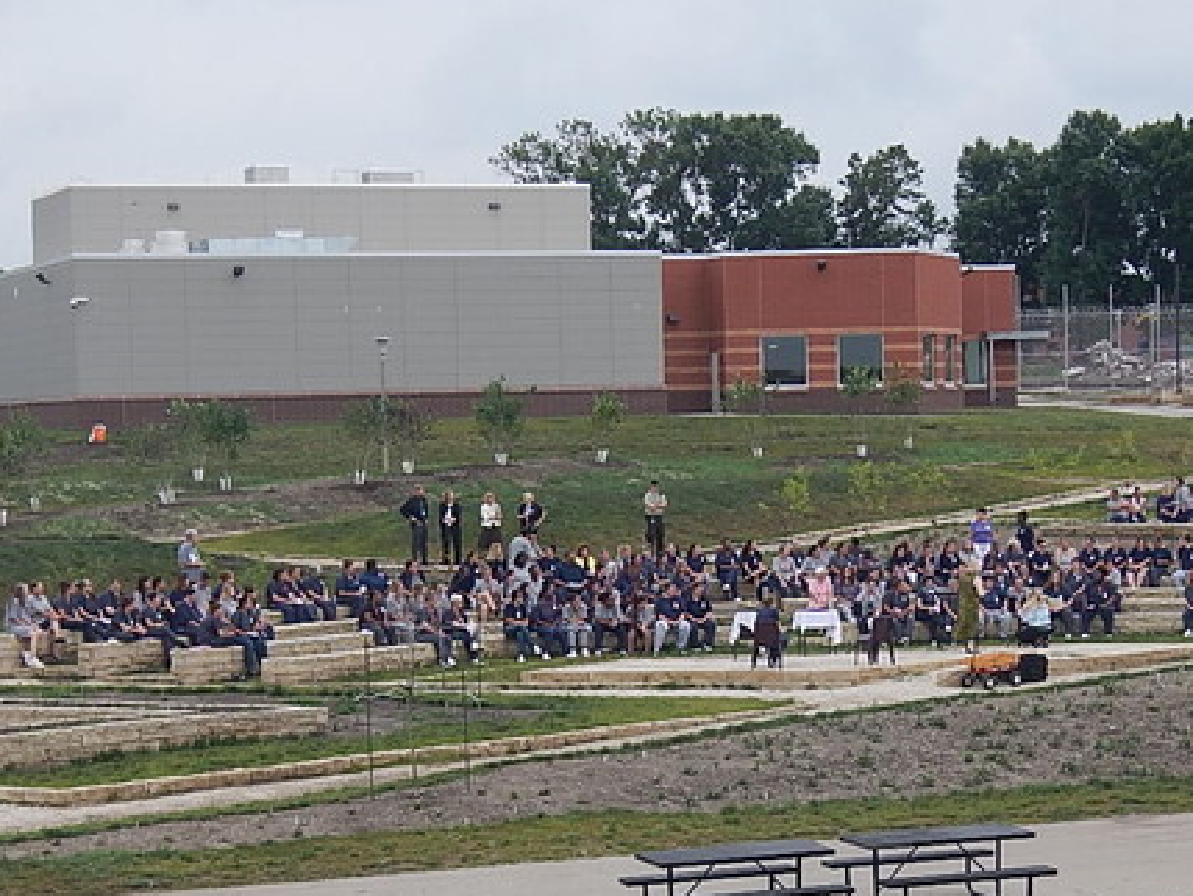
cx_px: 773
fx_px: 3516
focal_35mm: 102
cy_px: 601
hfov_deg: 19.2
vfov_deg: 14.5
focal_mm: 10.8
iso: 125
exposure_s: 1/500
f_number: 4.2
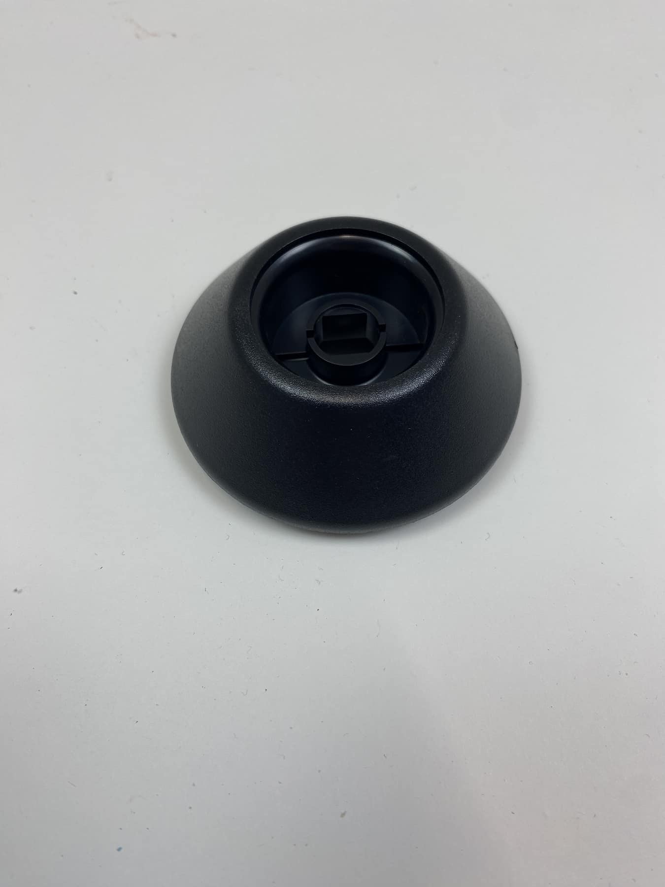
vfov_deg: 69.4
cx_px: 332
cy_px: 444
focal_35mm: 25
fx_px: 640
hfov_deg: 54.9
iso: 32
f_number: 1.8
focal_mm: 4.25
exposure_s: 1/100
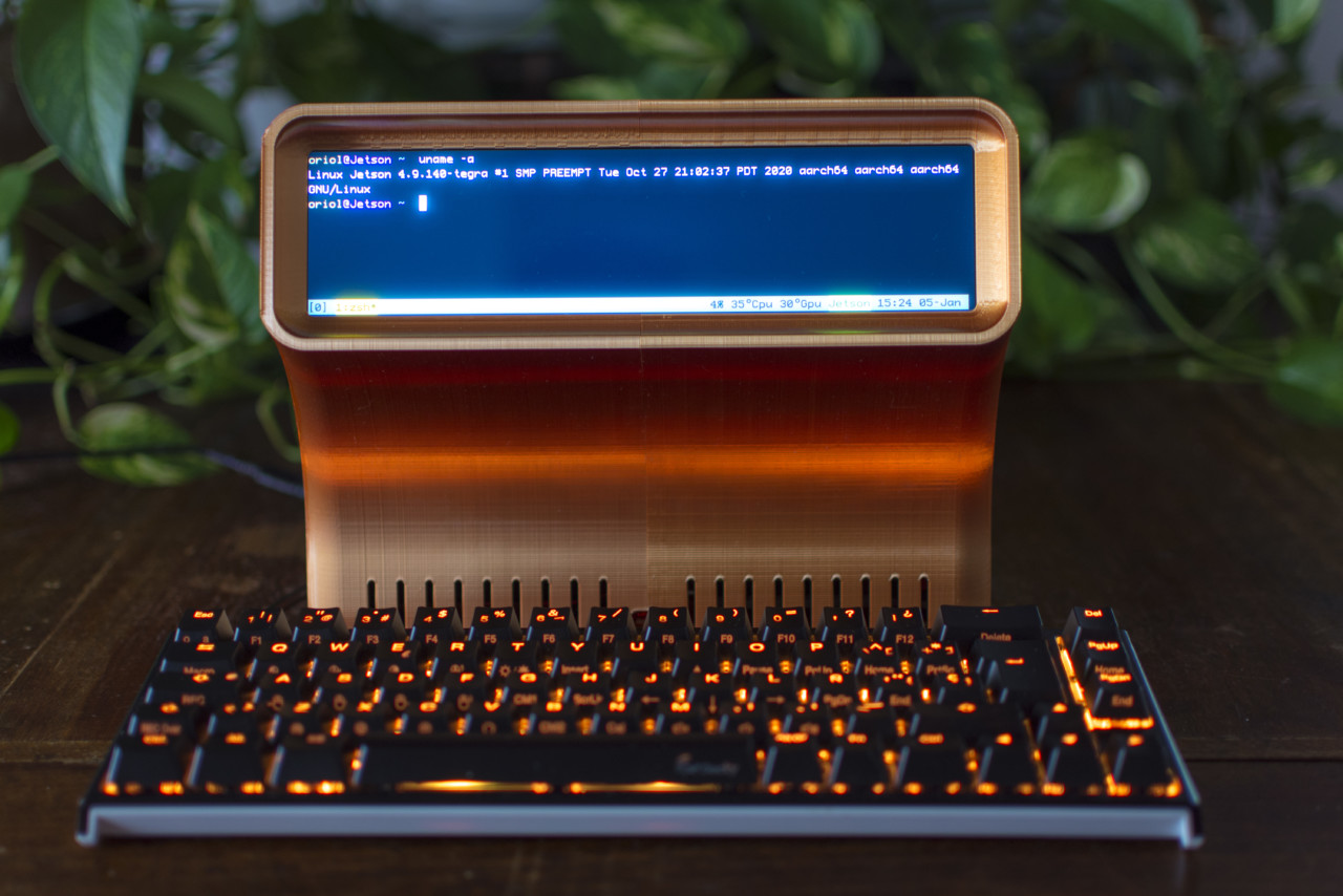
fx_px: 1959
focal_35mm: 52
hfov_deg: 37.8
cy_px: 448
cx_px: 672
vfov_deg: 25.8
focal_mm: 35
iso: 250
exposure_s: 1/4
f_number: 1.8
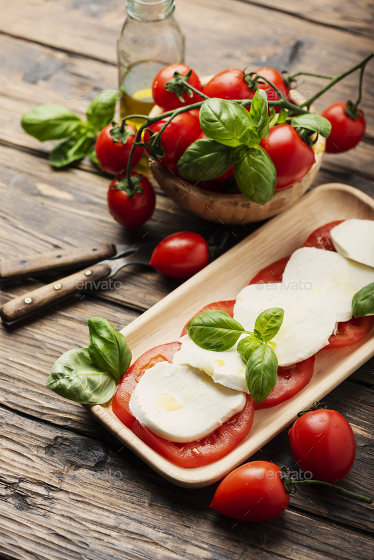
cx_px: 187
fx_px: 1635
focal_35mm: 105
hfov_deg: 13.1
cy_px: 280
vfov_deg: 19.5
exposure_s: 1/200
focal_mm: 105
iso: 100
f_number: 6.3
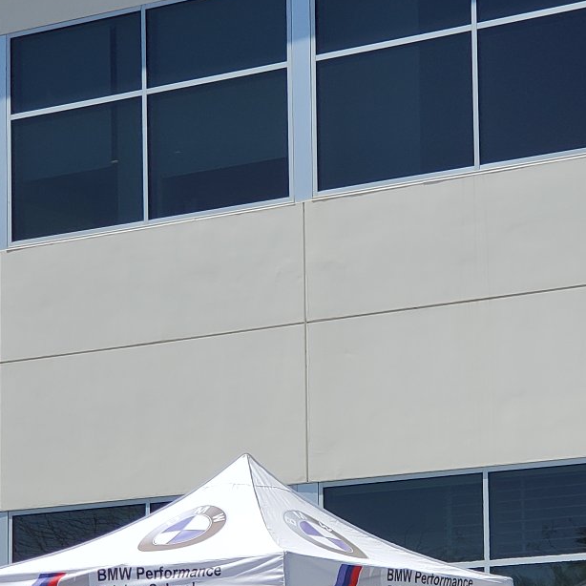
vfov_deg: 11.6
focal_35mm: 151
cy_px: 374
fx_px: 2892
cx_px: 405
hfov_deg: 11.6
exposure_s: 1/1272
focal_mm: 6
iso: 50
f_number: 2.4
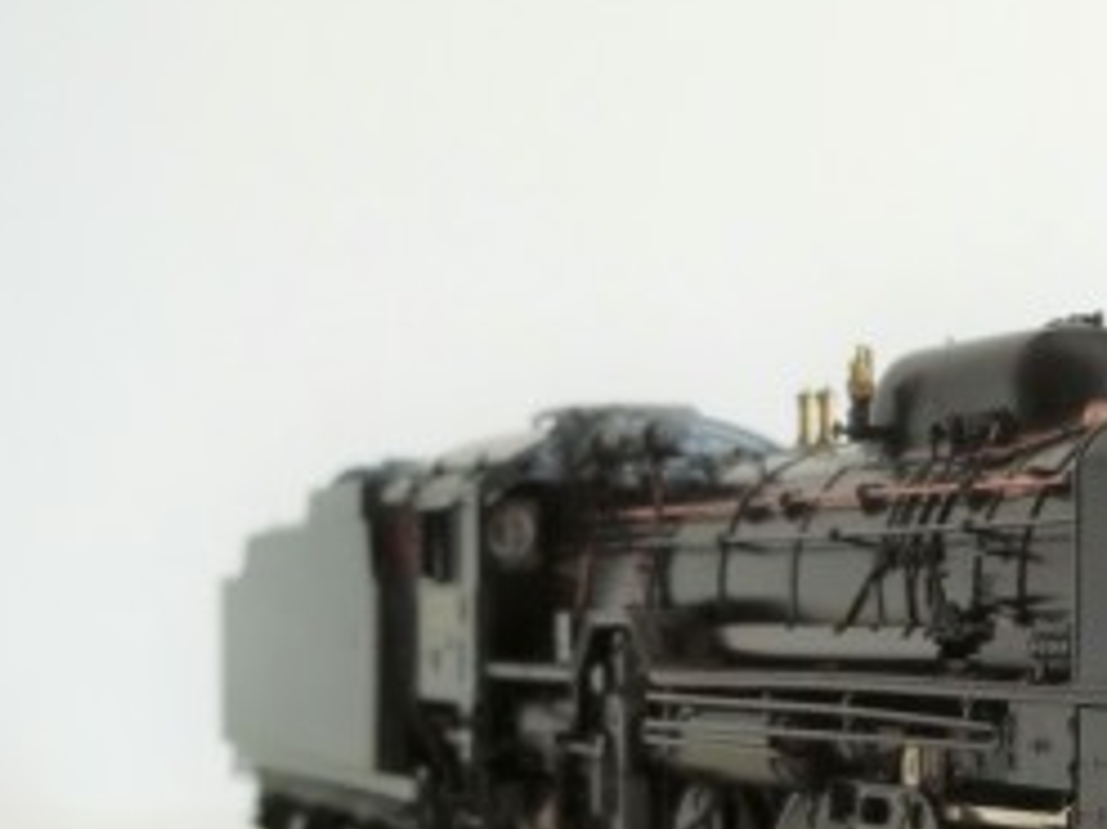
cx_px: 1071
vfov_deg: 16.1
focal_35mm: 91
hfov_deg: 20.9
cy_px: 630
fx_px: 2909
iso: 800
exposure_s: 1/400
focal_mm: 8
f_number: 4.4
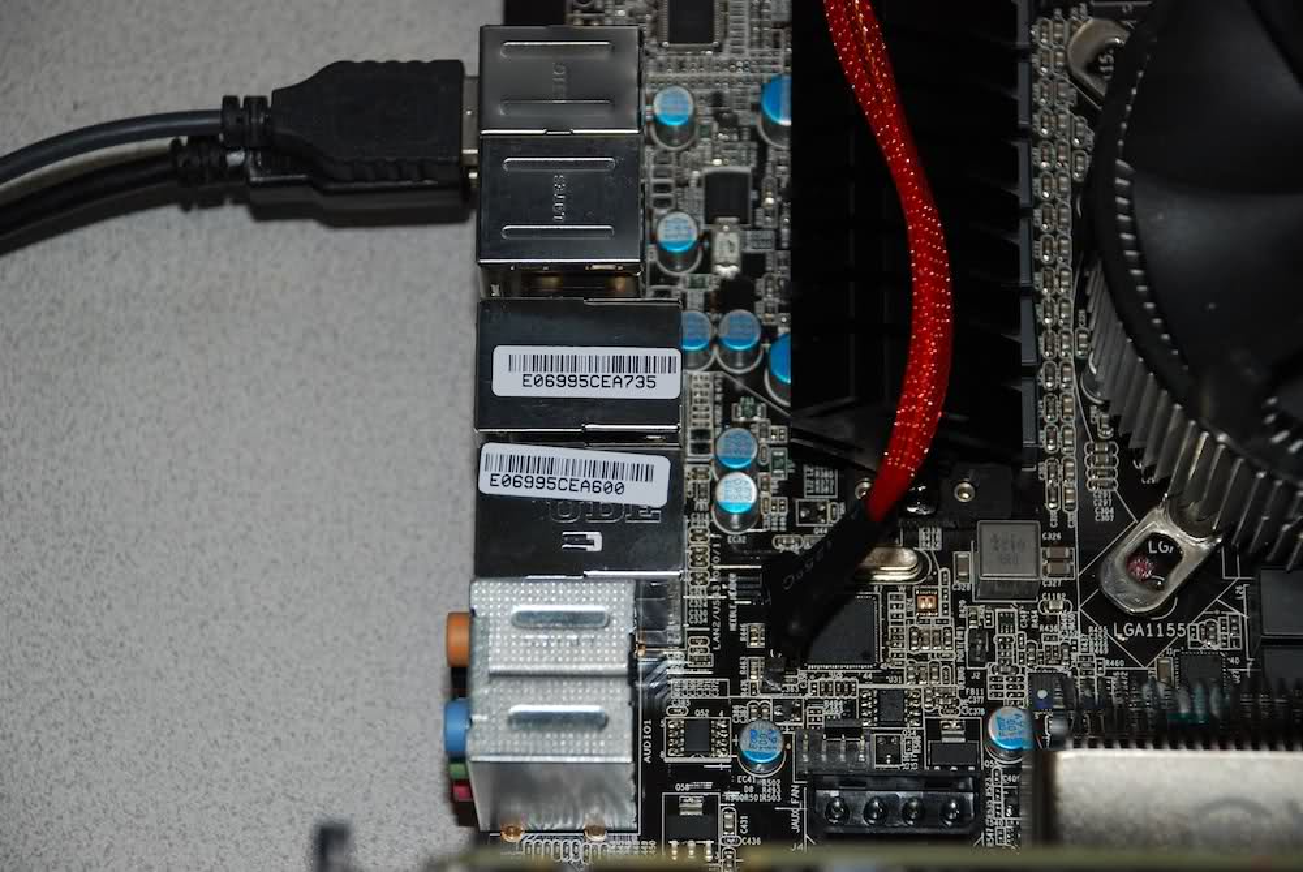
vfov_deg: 10.2
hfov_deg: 15.2
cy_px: 436
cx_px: 652
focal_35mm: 135
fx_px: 4891
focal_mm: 90
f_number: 5.6
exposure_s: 1/125
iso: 200
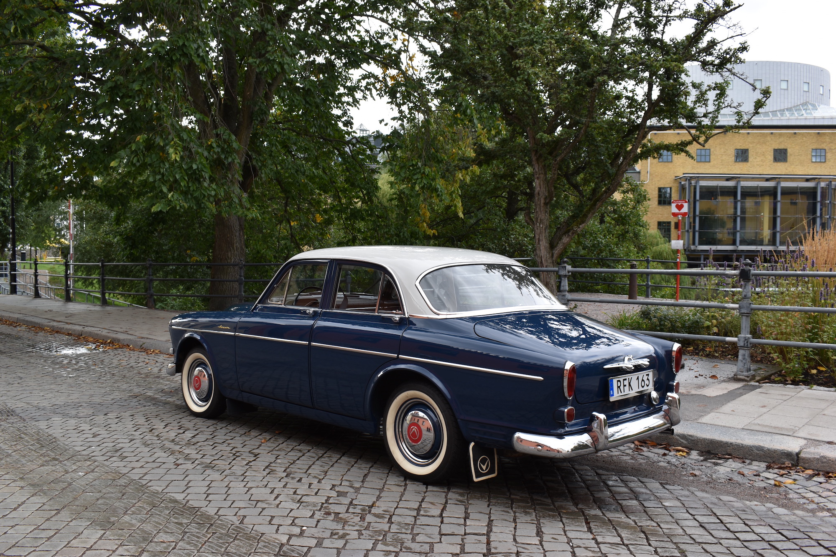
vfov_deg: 41.7
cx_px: 418
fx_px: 731
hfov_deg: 59.5
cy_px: 278
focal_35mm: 32
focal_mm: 21
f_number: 8
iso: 100
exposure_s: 1/60
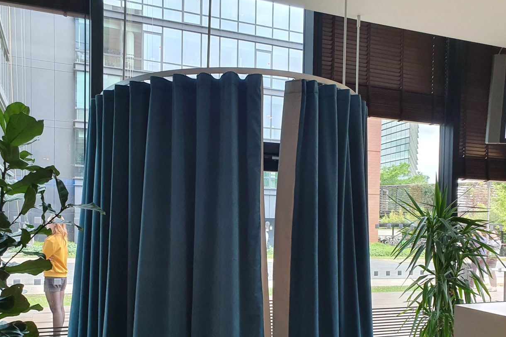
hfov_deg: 55.8
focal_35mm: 34
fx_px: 478
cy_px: 235
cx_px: 259
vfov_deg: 38.3
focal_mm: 4.32
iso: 160
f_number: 2.4
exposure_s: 1/100
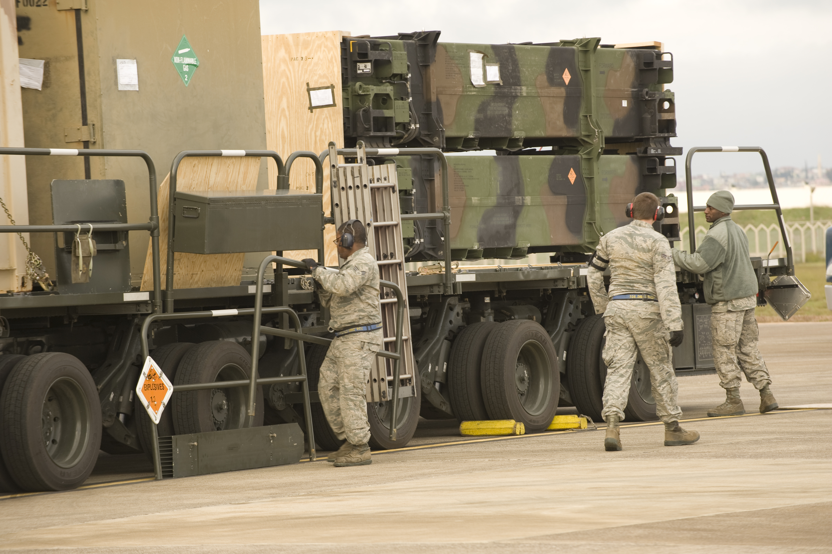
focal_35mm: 200
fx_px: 4619
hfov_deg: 10.3
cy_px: 277
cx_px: 416
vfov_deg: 6.9
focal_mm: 200
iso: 320
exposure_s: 1/200
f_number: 6.3
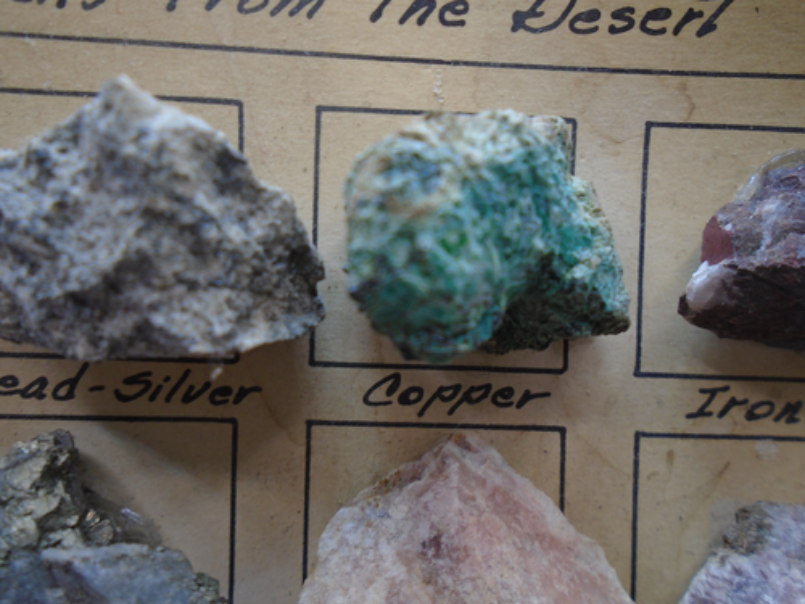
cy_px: 302
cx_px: 402
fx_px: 605
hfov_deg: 67.3
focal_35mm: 26
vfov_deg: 53.1
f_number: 3.2
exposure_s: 1/50
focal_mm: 4.6
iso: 100
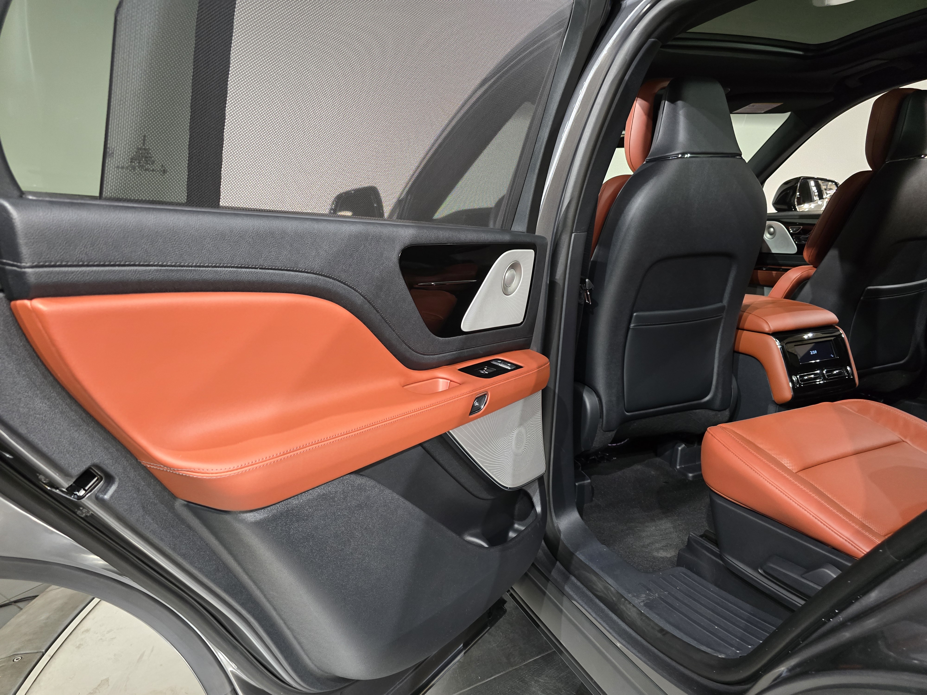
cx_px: 464
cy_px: 348
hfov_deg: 73.9
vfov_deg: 58.9
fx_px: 616
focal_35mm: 23
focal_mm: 6.3
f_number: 1.7
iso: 800
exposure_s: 1/60
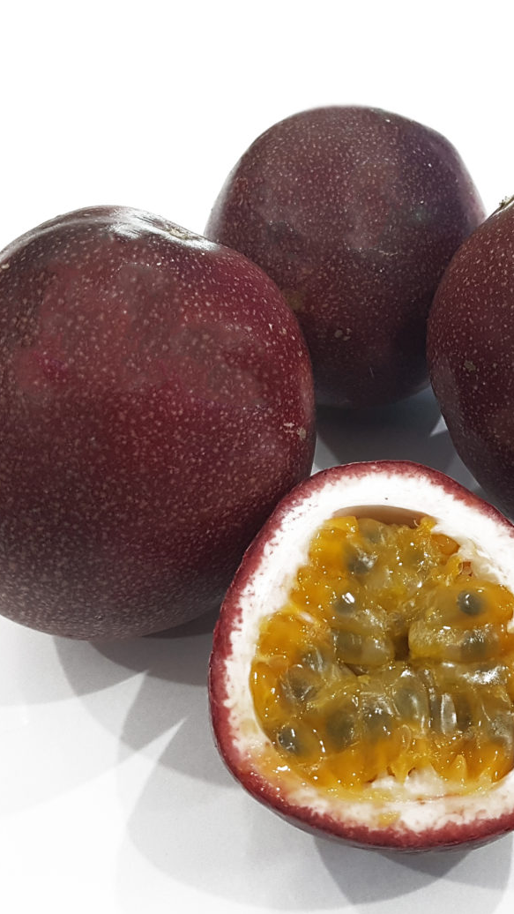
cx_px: 424
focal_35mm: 42
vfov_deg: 48.3
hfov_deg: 27.7
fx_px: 1017
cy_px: 410
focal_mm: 4.2
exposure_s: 1/24
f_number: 1.7
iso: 160
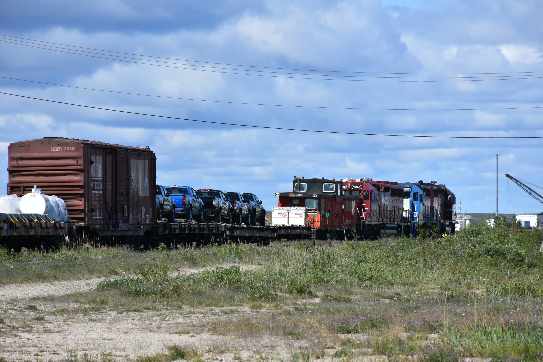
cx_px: 272
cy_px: 181
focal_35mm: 210
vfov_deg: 6.5
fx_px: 3168
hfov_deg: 9.8
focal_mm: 140
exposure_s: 1/1000
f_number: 8
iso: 250
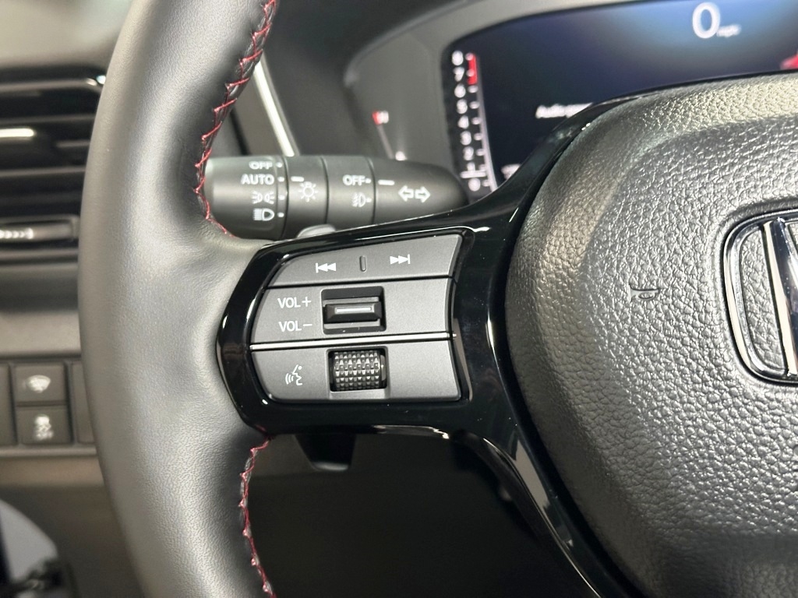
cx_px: 399
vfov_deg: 30.3
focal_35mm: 48
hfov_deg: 39.7
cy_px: 299
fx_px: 1107
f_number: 1.78
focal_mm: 6.86
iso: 640
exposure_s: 1/30
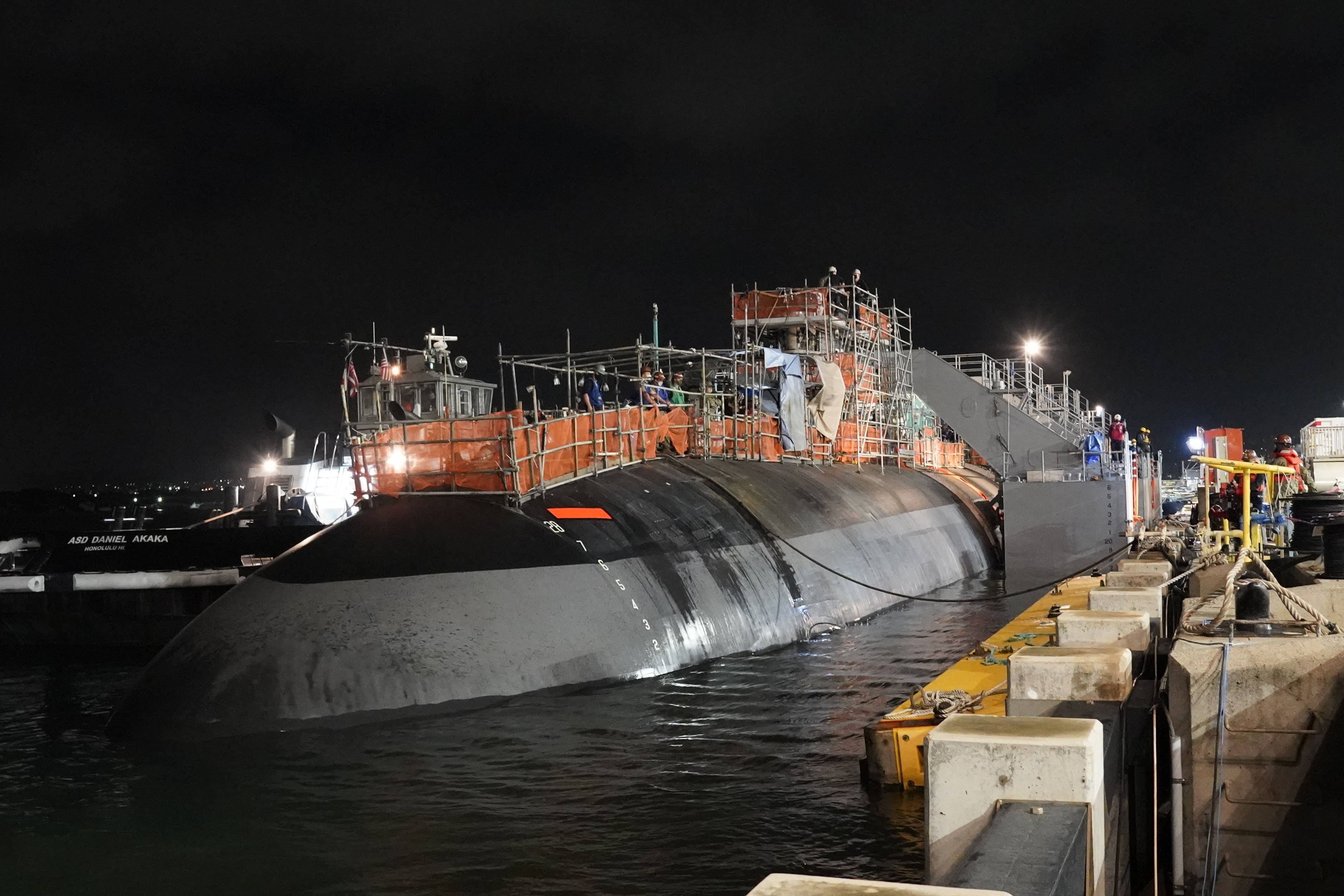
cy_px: 444
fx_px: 1381
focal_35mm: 37
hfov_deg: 51.9
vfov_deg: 35.9
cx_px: 660
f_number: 4
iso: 12800
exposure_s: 1/30
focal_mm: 24
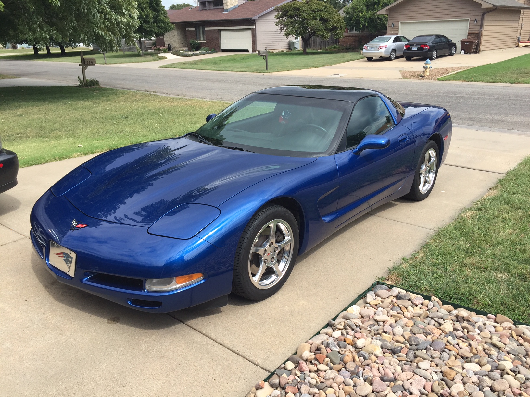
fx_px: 444
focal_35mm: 29
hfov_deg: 61.7
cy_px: 198
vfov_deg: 48.2
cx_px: 265
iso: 32
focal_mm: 4.15
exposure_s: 1/1199
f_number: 2.2
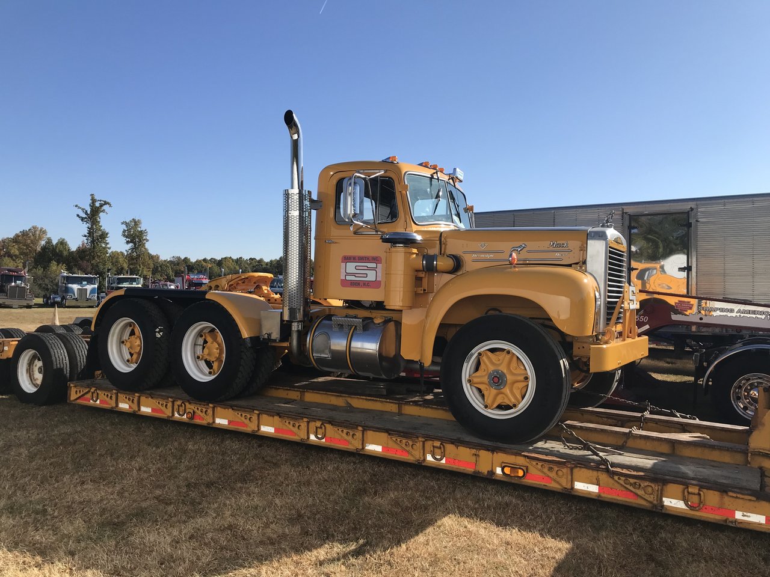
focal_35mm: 28
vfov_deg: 49.7
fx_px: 623
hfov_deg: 63.4
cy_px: 288
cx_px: 385
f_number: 1.8
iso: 20
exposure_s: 1/2457
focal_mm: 3.99
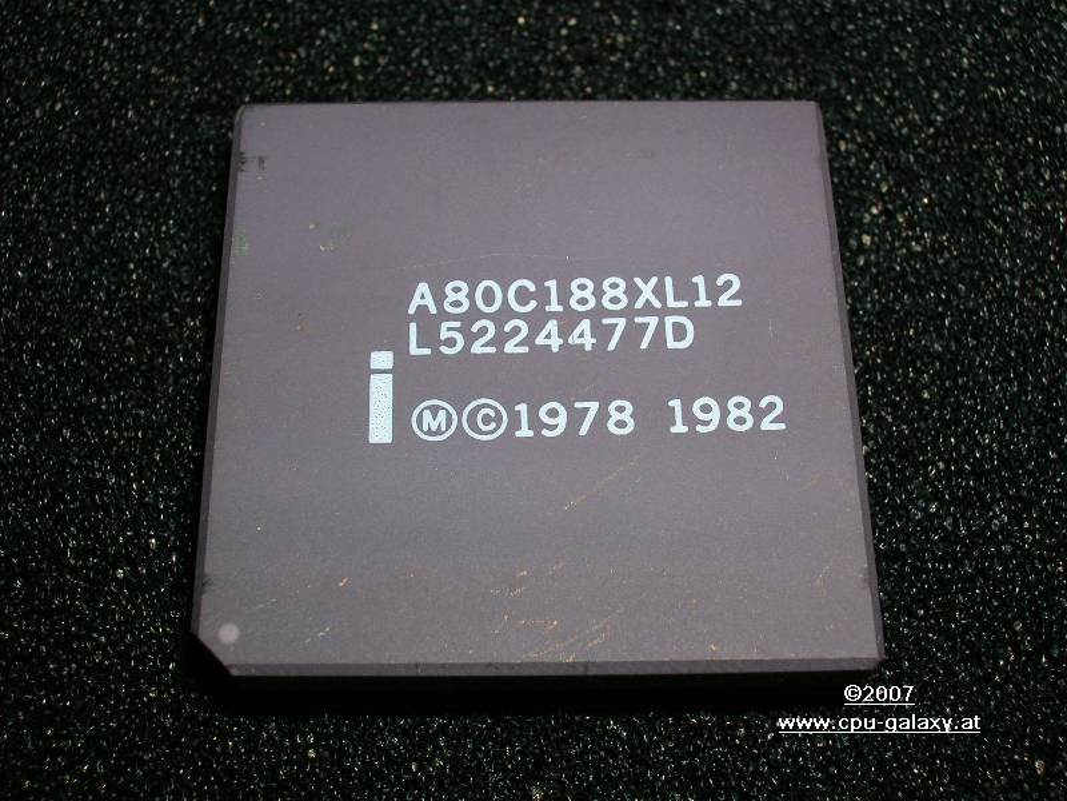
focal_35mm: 50
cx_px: 534
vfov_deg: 29.1
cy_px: 400
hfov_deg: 38.2
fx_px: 1541
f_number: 5.6
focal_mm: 8.4
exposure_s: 1/60.1
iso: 50
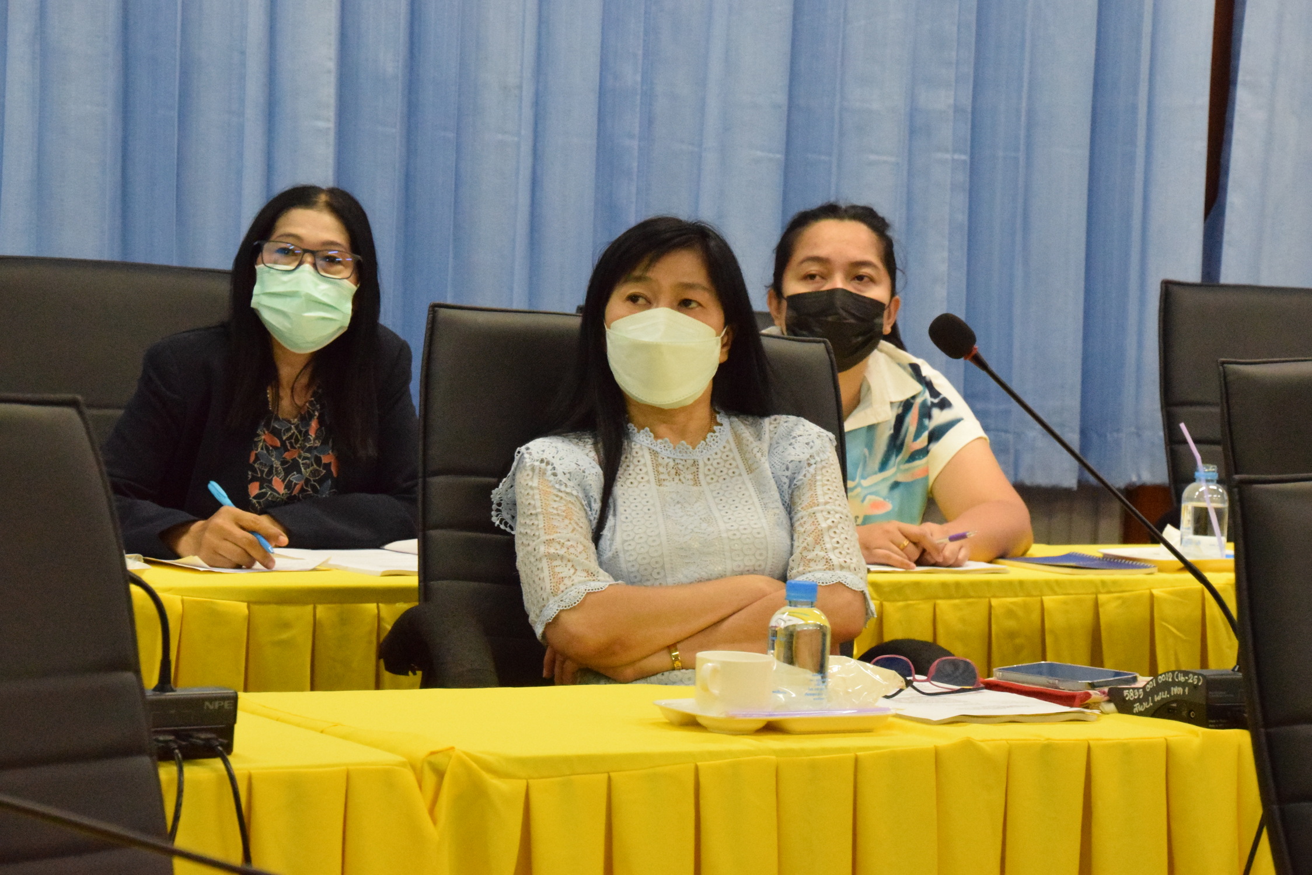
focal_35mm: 138
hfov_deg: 14.9
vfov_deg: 9.9
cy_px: 438
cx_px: 656
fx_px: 5030
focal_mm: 92
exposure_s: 1/80
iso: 9000
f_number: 8
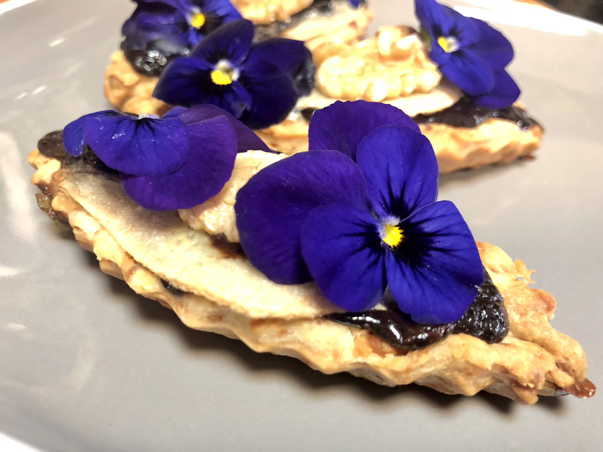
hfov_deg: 63.4
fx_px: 488
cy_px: 226
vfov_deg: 49.7
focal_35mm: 28
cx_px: 302
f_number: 1.8
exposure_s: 1/7
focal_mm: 4
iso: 100
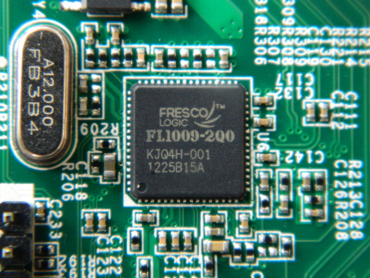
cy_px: 139
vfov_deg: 11.5
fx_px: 1379
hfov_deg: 15.3
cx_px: 185
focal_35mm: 129
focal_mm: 23.2
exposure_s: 1/10
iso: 400
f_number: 4.7
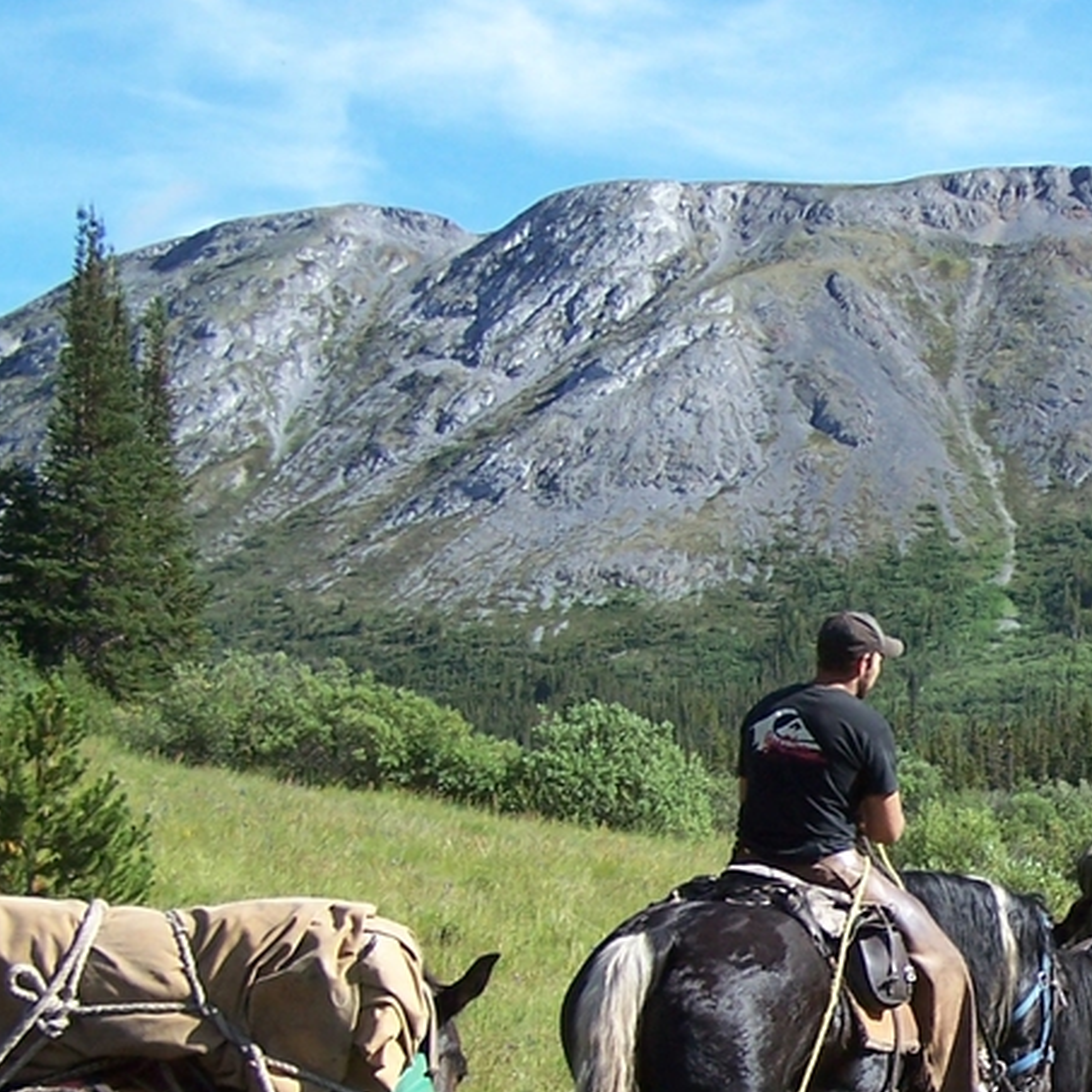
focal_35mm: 89
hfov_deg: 18.4
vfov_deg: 19.3
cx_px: 1340
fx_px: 3176
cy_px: 885
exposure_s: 1/750
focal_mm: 6.3
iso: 80
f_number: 2.8
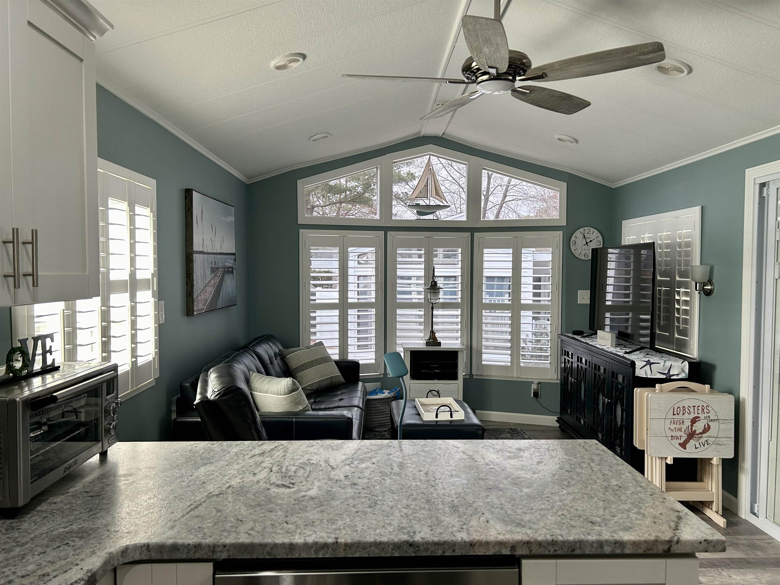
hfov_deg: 67.3
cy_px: 292
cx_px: 390
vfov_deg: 53.1
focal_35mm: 26
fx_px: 586
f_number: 1.5
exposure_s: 1/120
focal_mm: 5.7
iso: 100
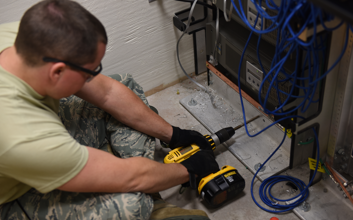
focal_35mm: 57
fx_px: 548
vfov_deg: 22.7
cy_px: 115
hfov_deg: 35.7
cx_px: 176
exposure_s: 1/40
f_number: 3.2
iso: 400
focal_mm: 55
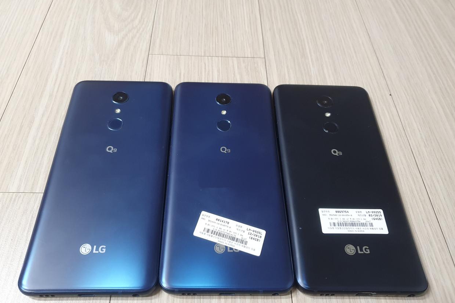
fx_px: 354
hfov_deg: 65.5
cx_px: 223
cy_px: 156
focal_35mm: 28
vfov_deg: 46.4
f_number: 1.5
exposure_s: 1/40
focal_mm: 4.32
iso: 250
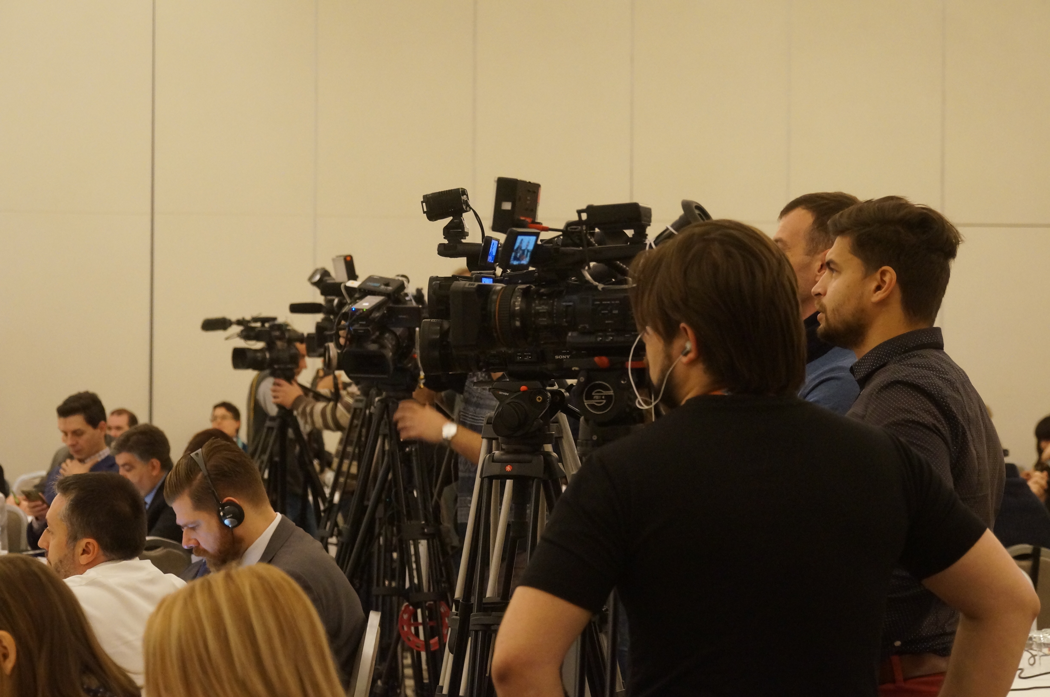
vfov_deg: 12.9
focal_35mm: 106
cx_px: 525
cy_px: 348
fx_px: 3088
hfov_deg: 19.3
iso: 3200
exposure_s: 1/50
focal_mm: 71
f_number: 5.6
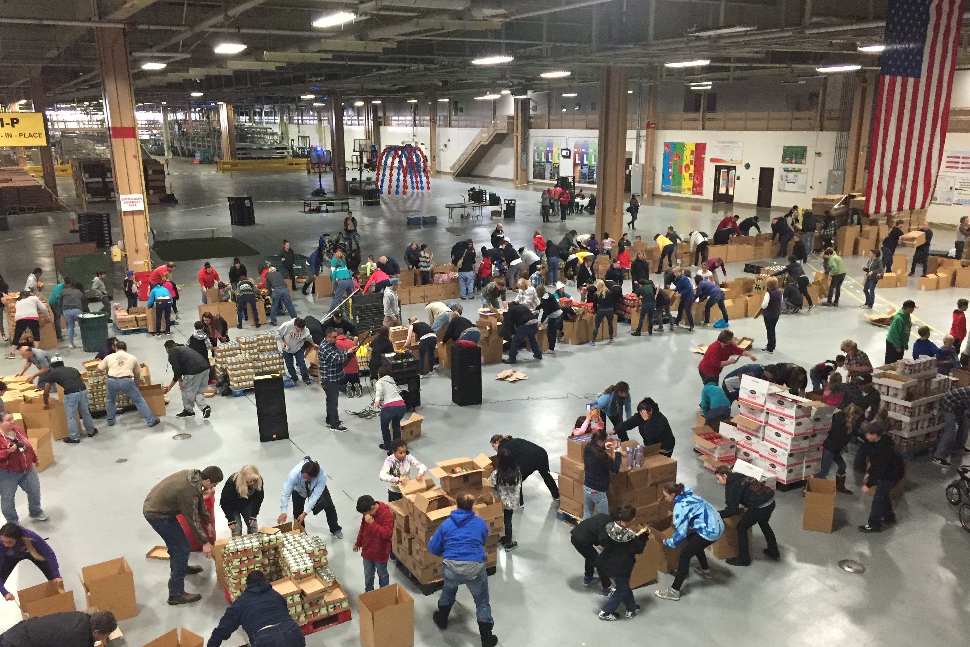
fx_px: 835
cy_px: 358
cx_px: 481
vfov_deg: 42.3
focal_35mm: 31
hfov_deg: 60.3
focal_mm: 4.15
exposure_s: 1/30
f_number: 2.2
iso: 250
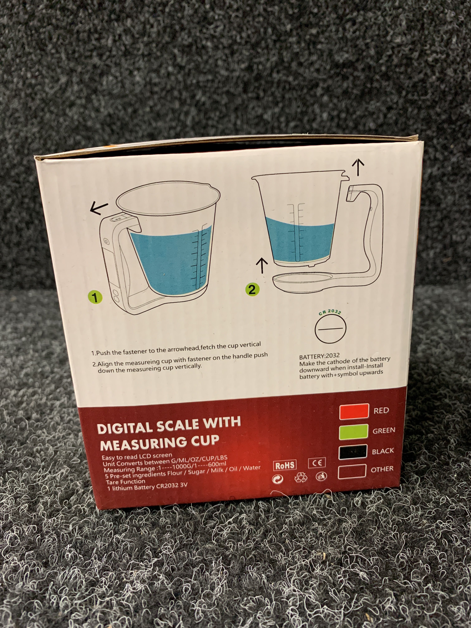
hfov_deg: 53.1
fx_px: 472
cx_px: 236
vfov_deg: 67.3
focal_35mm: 26
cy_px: 314
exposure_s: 1/60
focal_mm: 4.25
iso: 250
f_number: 1.8
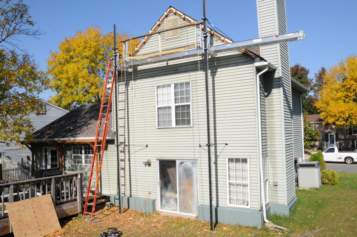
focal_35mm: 30
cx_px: 178
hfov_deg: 62.0
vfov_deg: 43.5
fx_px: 297
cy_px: 118
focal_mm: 20
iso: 1250
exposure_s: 1/1000
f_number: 16
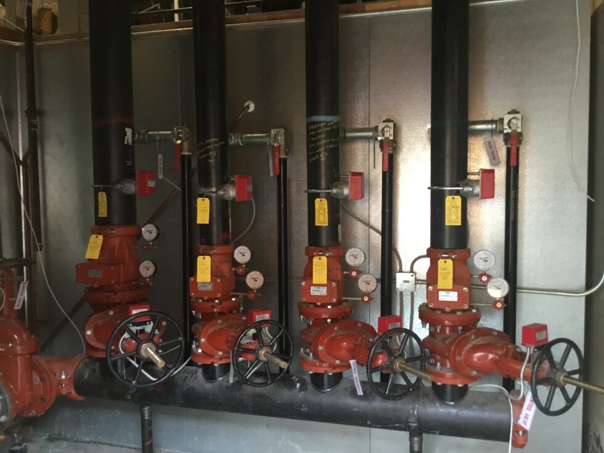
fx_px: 541
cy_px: 226
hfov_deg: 58.4
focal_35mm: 31
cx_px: 302
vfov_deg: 45.4
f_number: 2.4
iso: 200
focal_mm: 3.3
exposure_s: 1/24
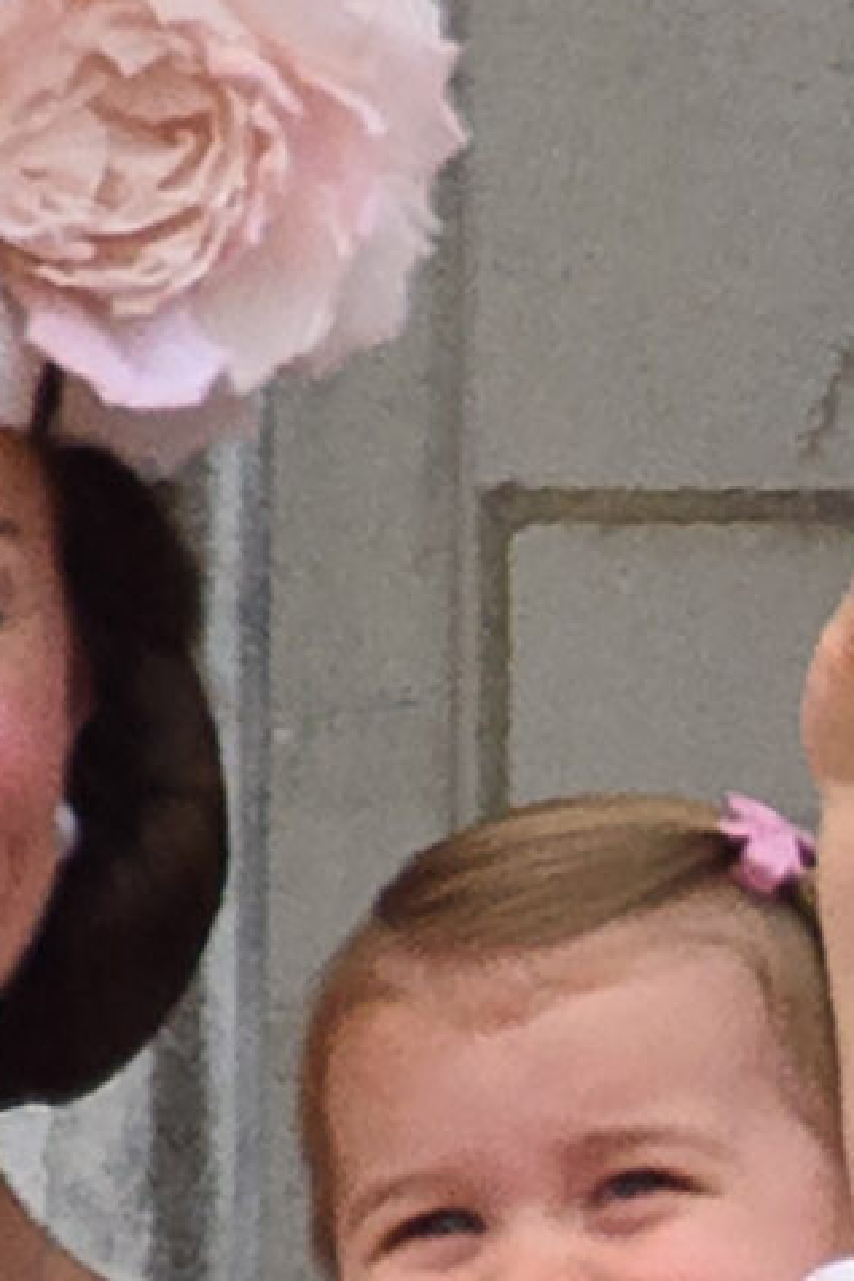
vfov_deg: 1.1
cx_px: 303
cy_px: 1958
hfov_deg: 0.7
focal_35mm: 1887
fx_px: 67140
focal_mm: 500
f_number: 5.6
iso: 400
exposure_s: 1/1250
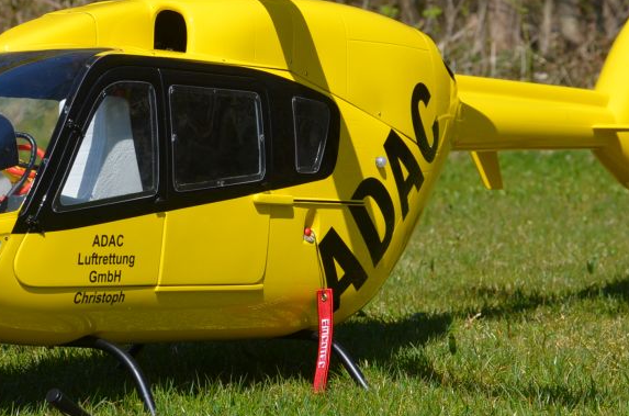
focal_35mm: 131
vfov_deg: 10.4
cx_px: 252
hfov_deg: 15.7
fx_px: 2283
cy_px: 132
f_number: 9
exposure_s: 1/320
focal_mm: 50
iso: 100
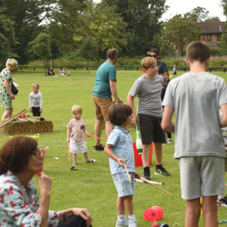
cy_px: 133
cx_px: 186
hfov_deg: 18.9
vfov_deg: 19.1
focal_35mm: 91
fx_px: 675
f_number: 2.8
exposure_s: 1/640
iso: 100
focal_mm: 35
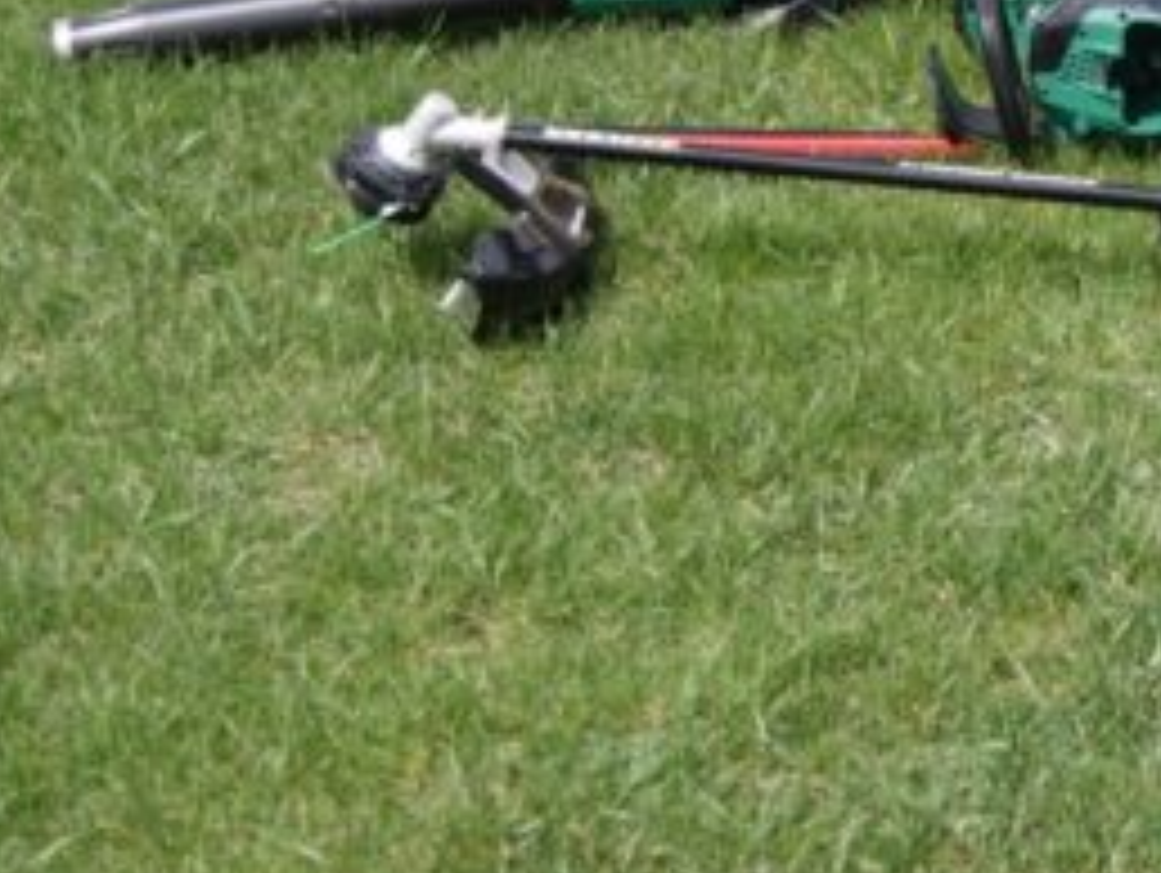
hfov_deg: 18.3
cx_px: 1357
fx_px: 3424
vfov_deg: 14.1
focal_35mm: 102
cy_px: -135
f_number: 4.5
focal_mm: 21
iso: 200
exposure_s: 1/1000
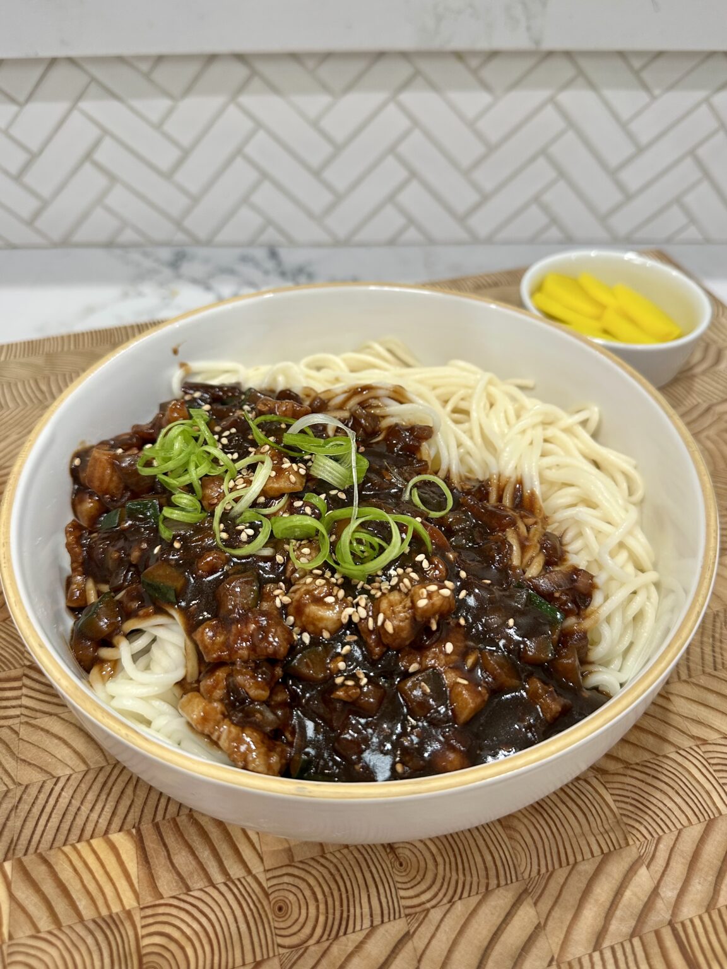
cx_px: 364
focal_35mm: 24
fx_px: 672
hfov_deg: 56.8
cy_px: 484
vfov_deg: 71.6
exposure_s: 1/60
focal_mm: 6.86
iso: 200
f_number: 1.78
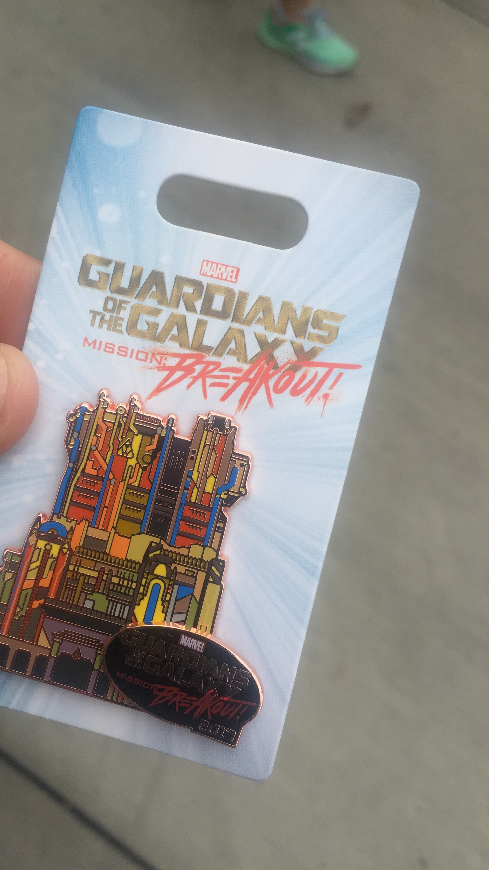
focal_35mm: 32
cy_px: 439
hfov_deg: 36.6
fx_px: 738
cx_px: 199
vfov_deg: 61.0
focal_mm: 4.15
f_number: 2.2
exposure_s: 1/1412
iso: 32
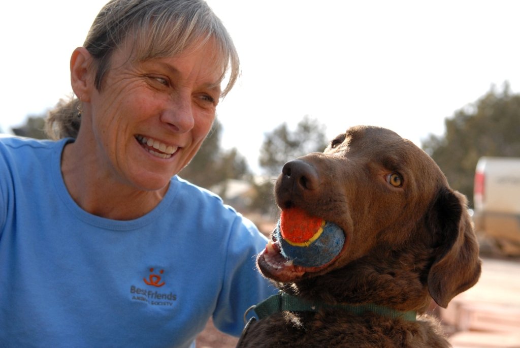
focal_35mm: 57
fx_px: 824
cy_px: 174
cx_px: 260
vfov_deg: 23.8
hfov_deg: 35.0
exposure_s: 1/1500
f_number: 4
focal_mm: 38
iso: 400
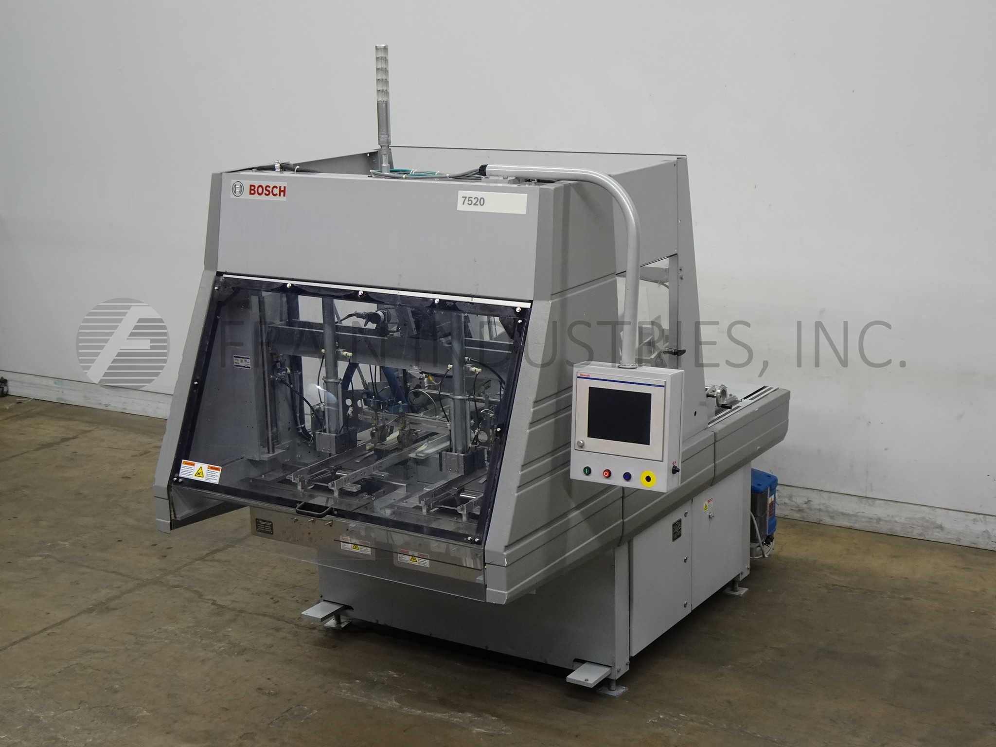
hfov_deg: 36.8
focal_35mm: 52
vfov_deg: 28.0
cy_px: 374
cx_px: 498
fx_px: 1496
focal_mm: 8.35
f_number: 4.5
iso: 250
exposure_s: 1/60
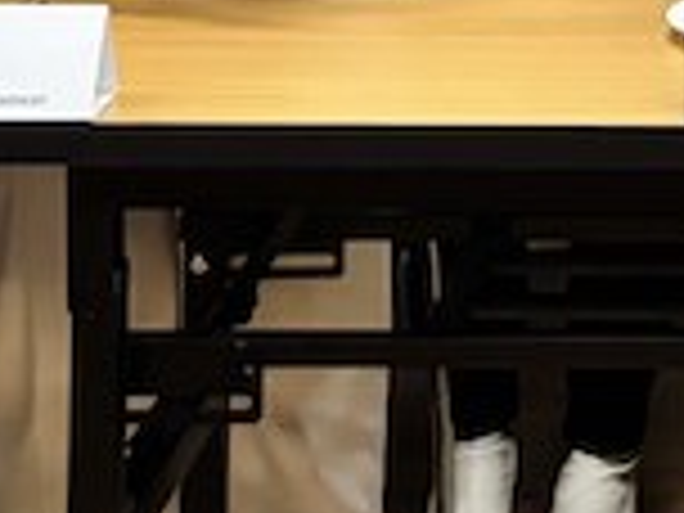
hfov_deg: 11.3
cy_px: -1080
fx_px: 3379
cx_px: 878
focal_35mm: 171
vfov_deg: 7.5
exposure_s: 1/60
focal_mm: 5.96
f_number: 1.6
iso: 320
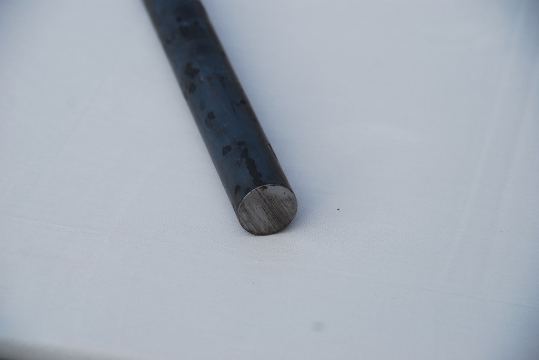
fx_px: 2360
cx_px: 270
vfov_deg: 8.7
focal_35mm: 158
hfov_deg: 13.0
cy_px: 180
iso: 180
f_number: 5.6
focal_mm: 105
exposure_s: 1/500
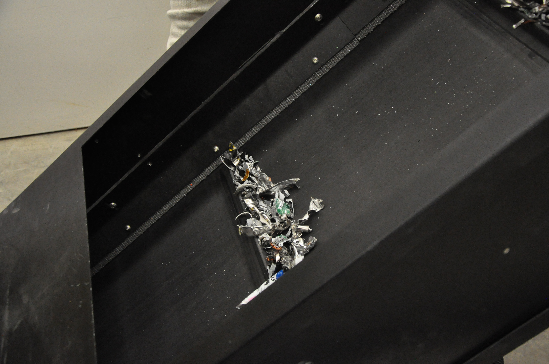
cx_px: 274
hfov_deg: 51.3
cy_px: 182
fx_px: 571
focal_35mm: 38
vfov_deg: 35.4
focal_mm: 25
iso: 3200
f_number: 4
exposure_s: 1/60
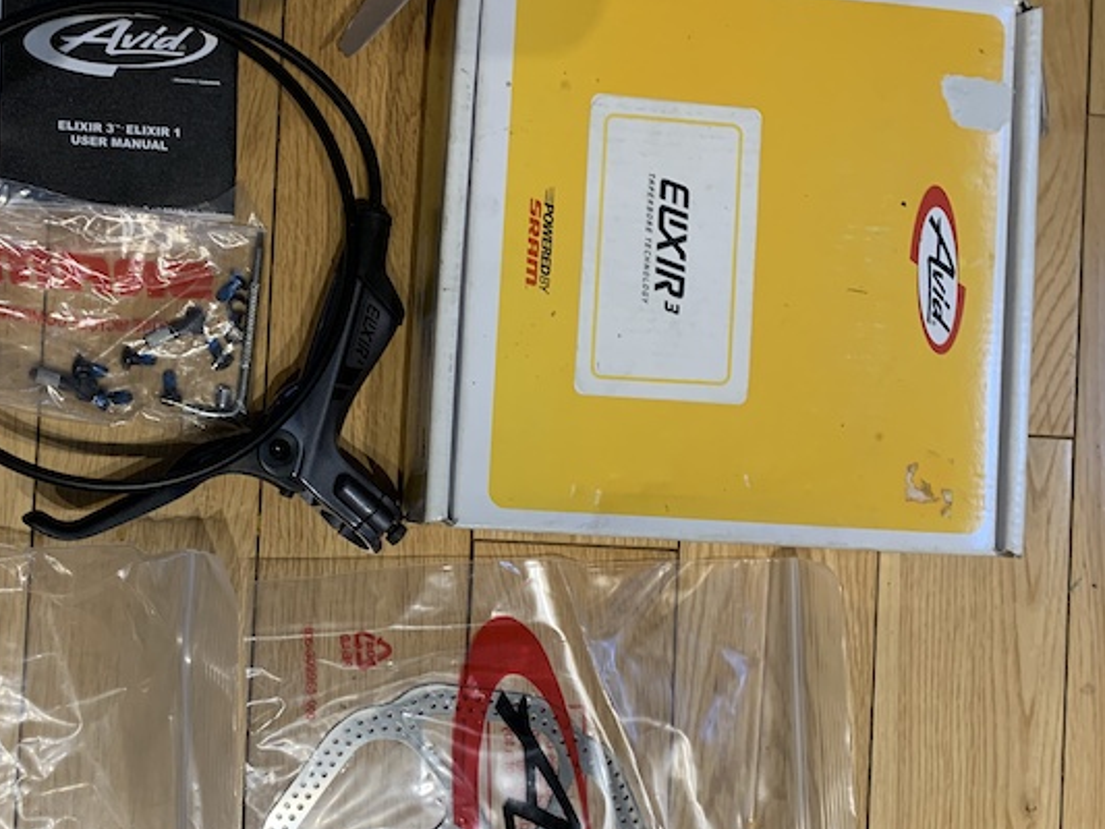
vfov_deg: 36.7
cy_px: 483
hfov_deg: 46.8
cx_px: 334
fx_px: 1245
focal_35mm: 39
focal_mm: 4.25
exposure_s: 1/60
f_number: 1.8
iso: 100
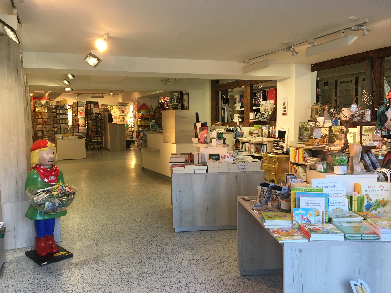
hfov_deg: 61.7
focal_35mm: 29
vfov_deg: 48.2
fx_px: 328
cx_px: 196
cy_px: 146
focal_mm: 4.15
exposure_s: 1/33
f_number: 2.2
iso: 50
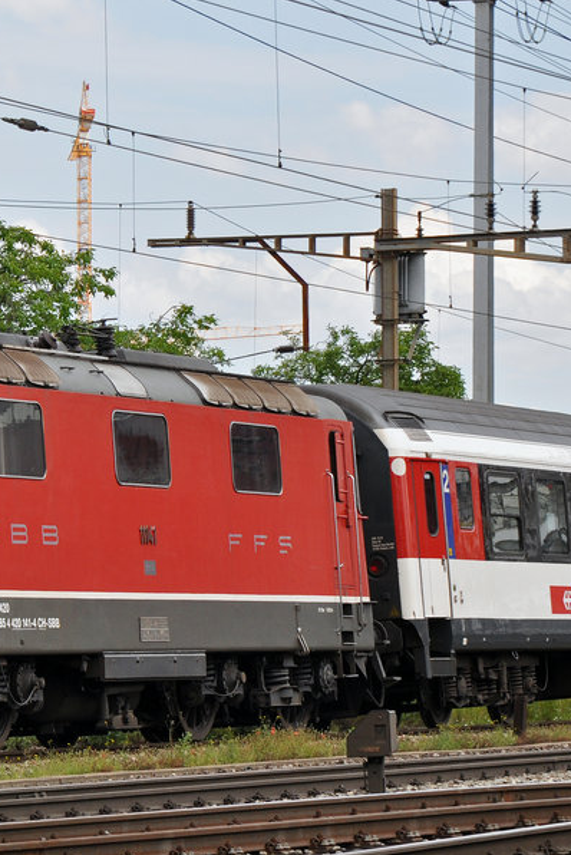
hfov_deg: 6.5
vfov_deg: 9.7
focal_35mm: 211
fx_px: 5014
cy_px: 351
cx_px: 220
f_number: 5
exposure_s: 1/1000
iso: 250
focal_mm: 70
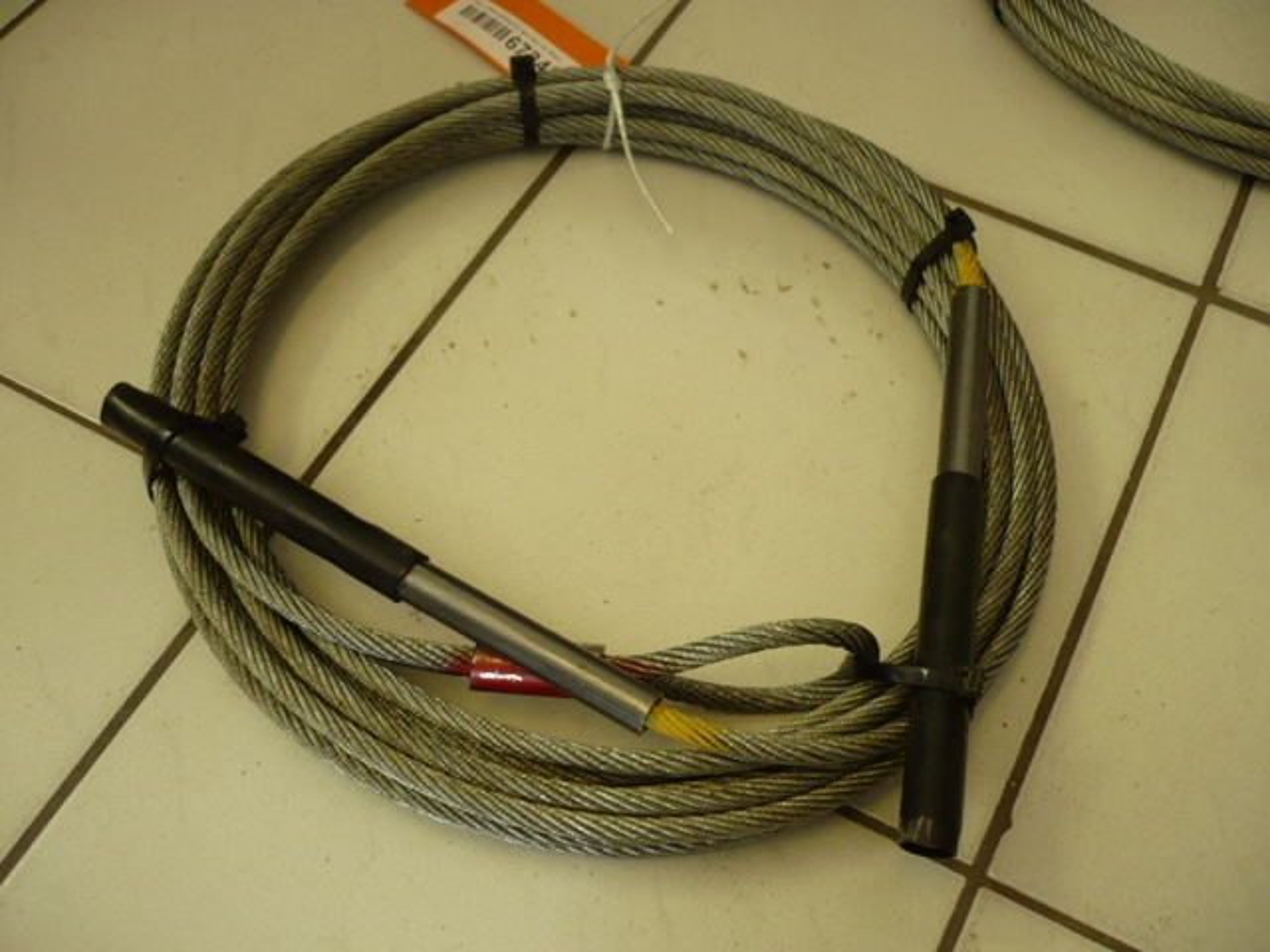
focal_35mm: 35
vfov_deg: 40.7
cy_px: 476
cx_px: 635
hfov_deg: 52.6
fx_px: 1284
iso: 100
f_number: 2.8
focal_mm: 5.8
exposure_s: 1/40
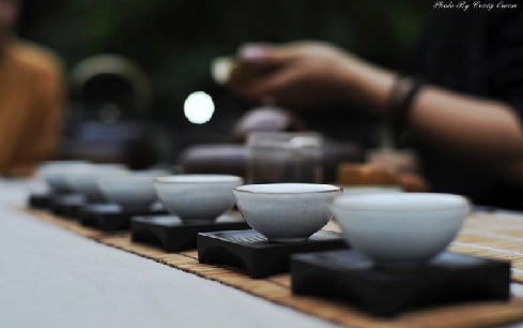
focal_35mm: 52
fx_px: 741
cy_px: 166
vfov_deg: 24.9
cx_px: 259
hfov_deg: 38.9
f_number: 2.8
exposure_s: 1/250
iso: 400
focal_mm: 50
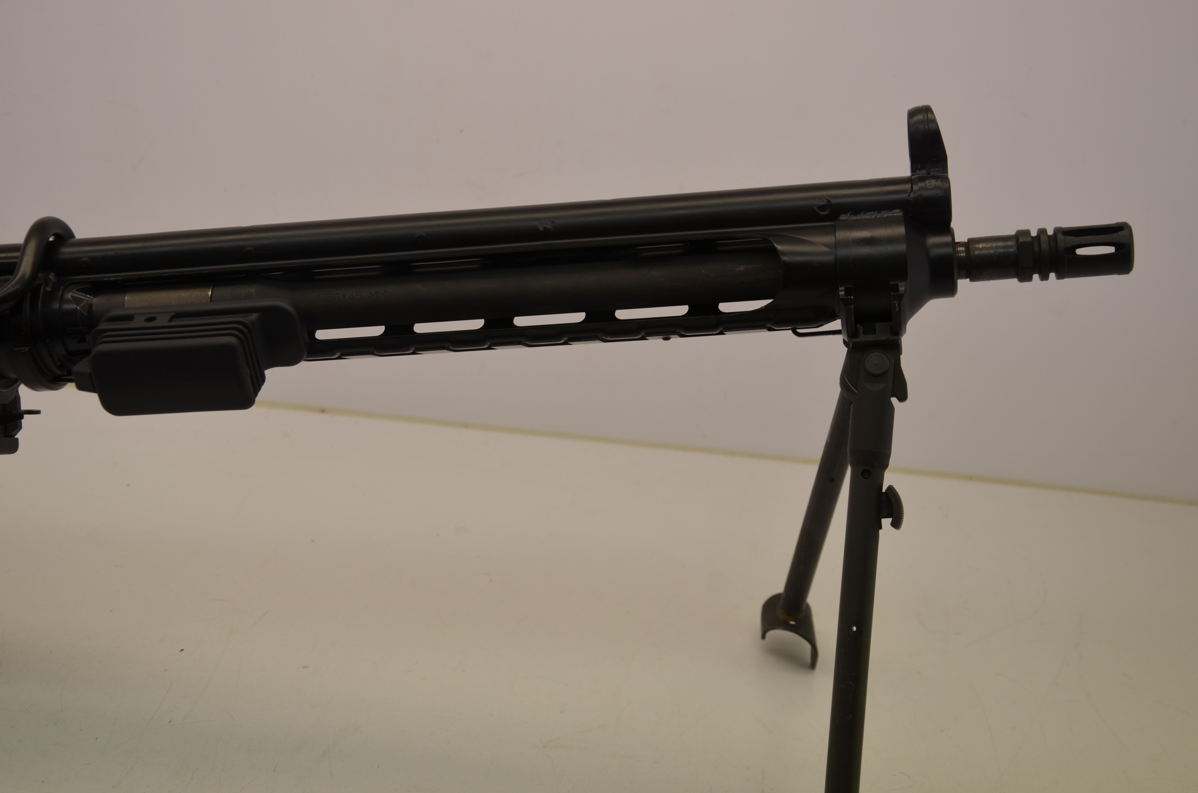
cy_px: 396
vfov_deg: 25.6
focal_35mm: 52
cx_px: 599
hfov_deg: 37.9
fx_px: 1743
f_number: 7.1
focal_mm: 35
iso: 200
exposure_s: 1/200
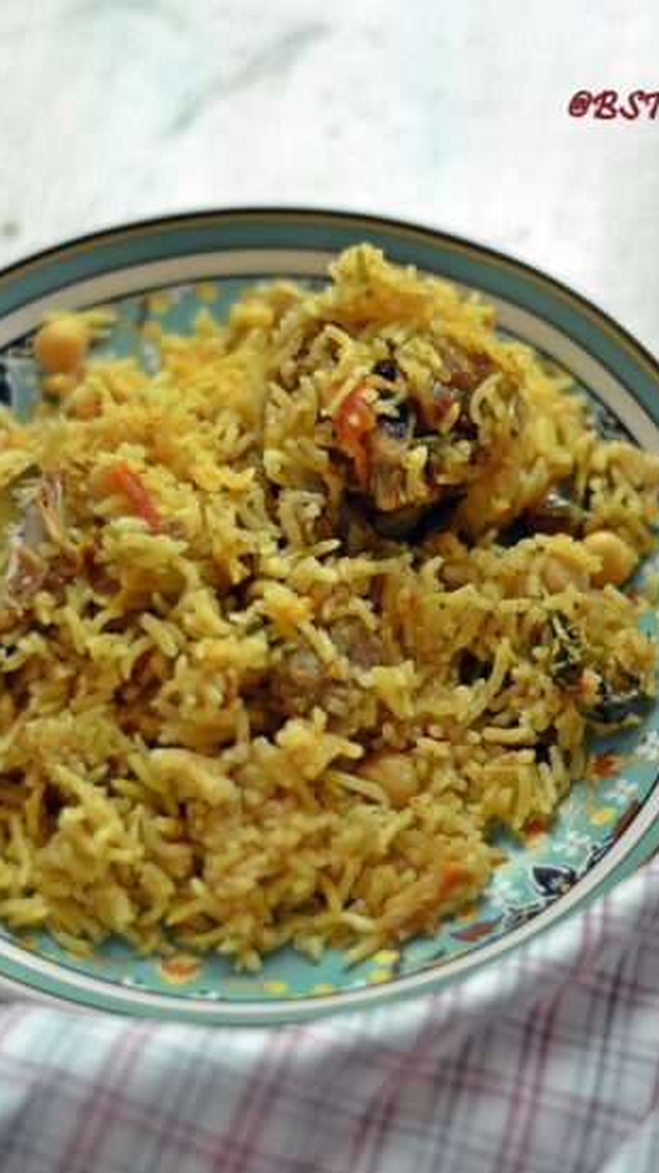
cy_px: 588
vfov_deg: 26.9
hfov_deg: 15.3
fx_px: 2457
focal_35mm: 79
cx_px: 385
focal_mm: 50
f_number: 2
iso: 400
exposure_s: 1/60
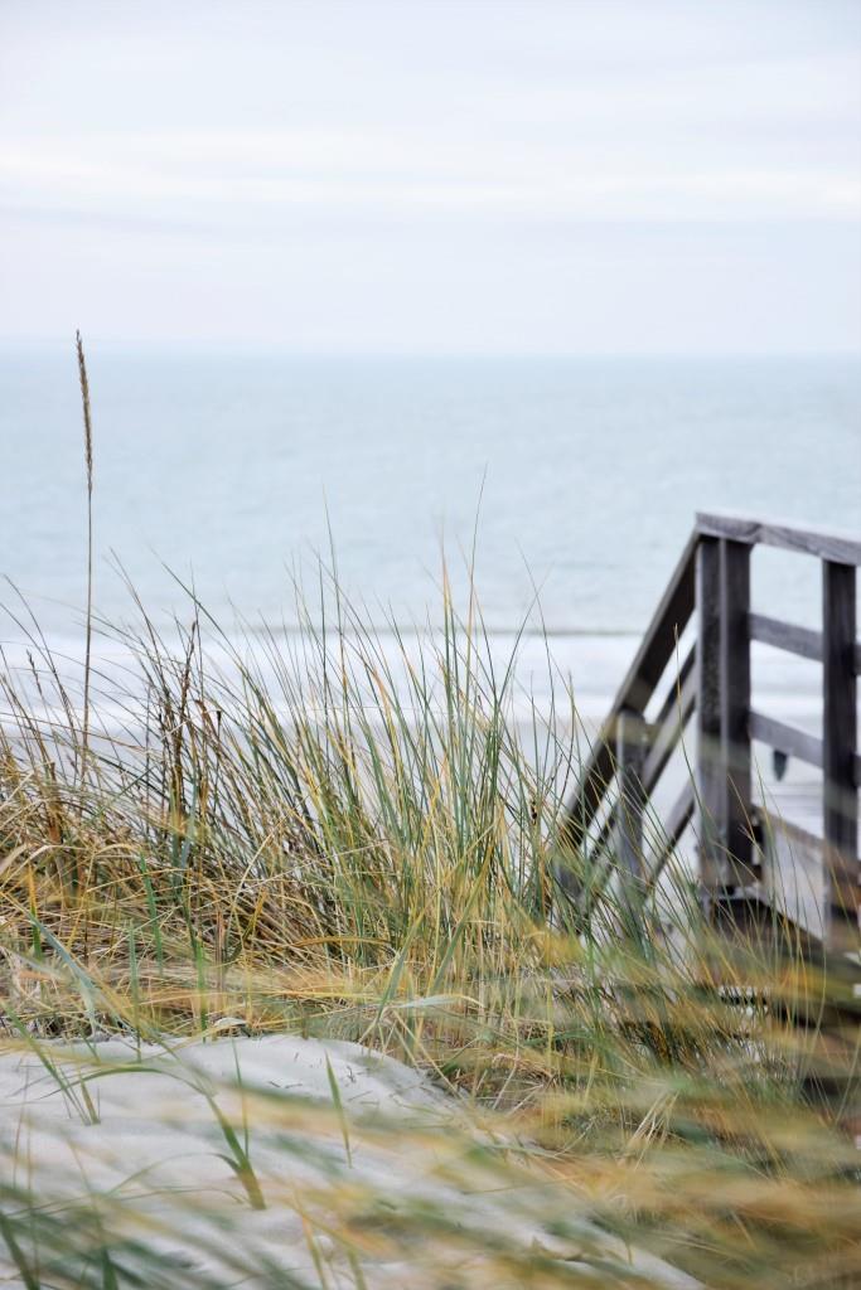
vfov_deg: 18.2
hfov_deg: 12.2
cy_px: 645
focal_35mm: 112
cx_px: 430
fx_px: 4034
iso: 100
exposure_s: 1/160
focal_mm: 75
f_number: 5.3
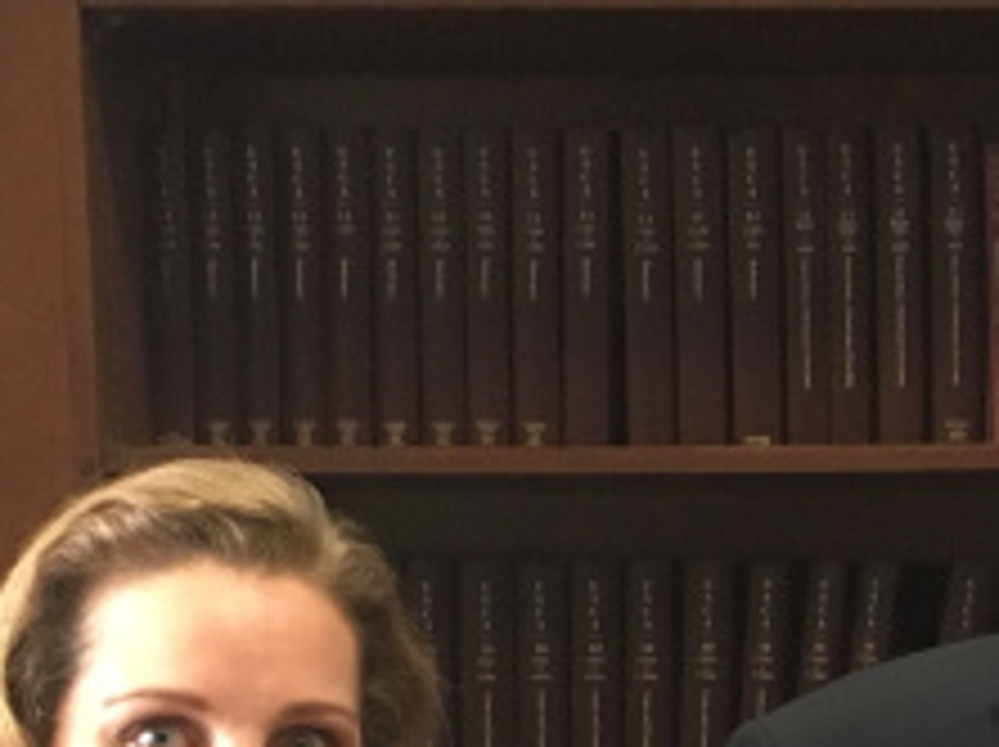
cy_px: 968
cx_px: 1192
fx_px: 3863
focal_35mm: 134
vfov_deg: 10.8
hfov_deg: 14.3
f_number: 2.2
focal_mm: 4.15
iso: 125
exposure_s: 1/30
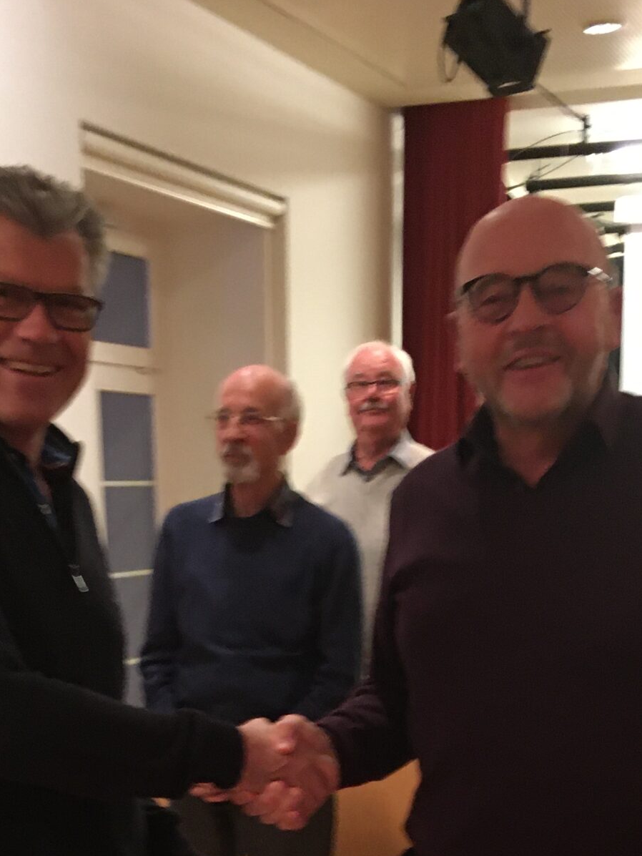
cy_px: 908
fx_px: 1533
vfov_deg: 28.7
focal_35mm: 62
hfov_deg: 23.7
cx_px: 330
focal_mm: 4.15
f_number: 2.2
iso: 200
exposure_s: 1/20
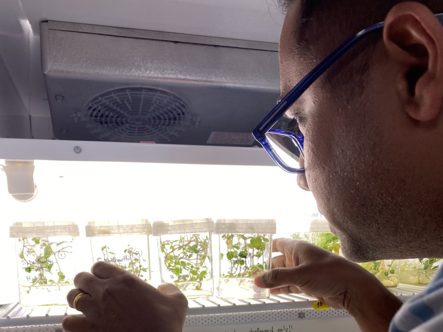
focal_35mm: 35
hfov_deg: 52.6
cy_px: 288
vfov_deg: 38.4
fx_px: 448
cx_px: 220
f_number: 1.8
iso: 32
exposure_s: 1/124
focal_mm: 4.25
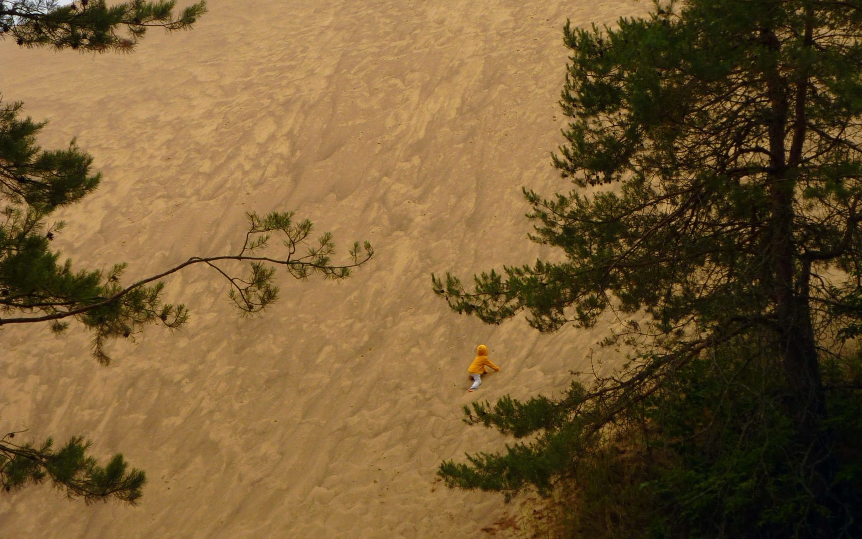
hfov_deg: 31.1
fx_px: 1551
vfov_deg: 19.7
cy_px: 231
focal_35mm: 66
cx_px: 437
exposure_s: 1/125
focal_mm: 8.2
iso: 80
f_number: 4
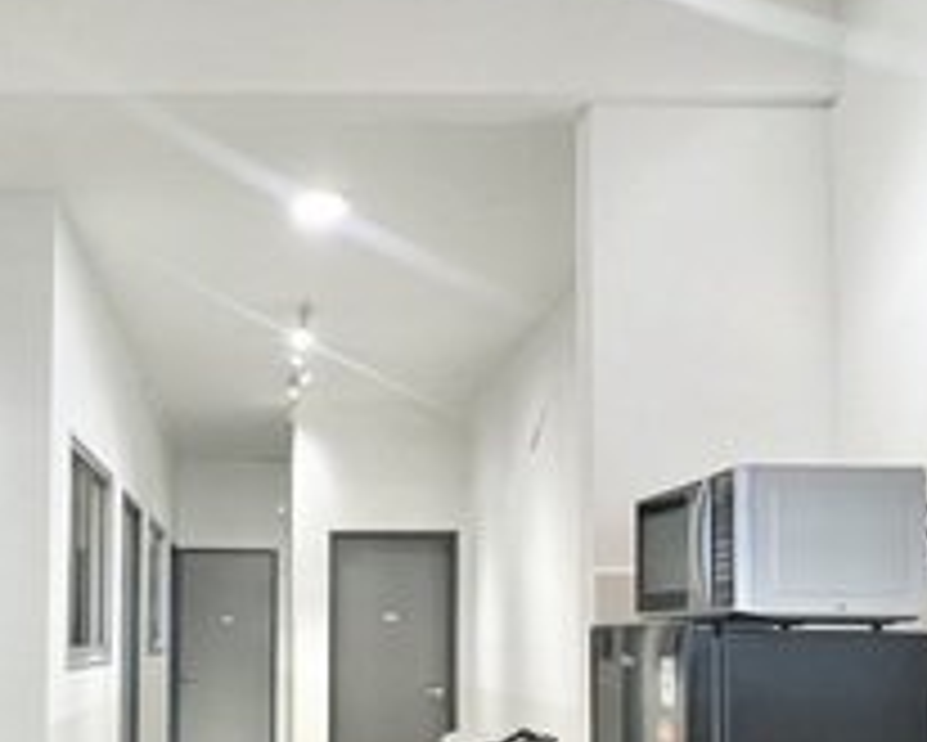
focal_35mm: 37
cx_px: 252
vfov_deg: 38.8
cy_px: 585
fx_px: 1016
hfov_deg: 47.5
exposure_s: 1/100
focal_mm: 1.57
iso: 160
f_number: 1.8
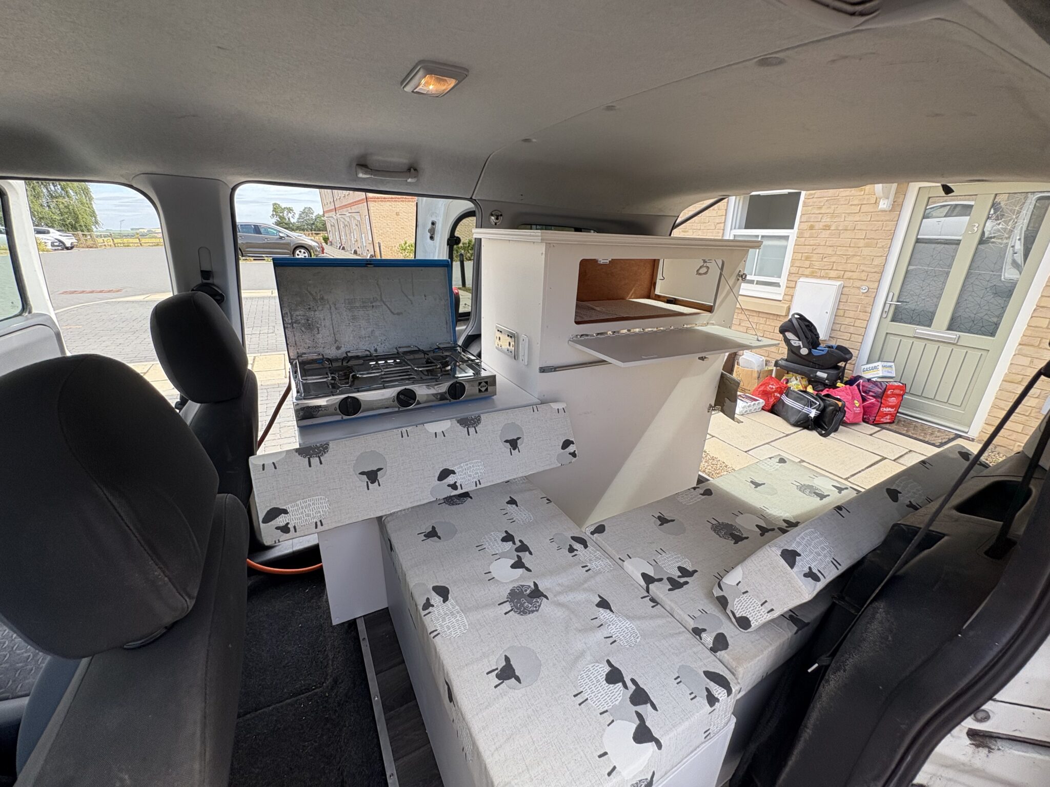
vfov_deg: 85.7
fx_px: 425
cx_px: 525
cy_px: 394
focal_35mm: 14
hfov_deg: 102.1
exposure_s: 1/252
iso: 40
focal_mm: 2.22
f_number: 2.2
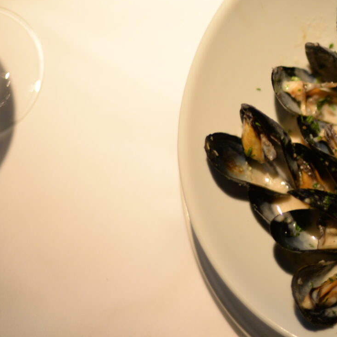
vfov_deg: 15.7
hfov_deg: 15.1
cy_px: 148
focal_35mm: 111
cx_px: 422
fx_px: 1223
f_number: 1.4
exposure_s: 1/50
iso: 500
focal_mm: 50
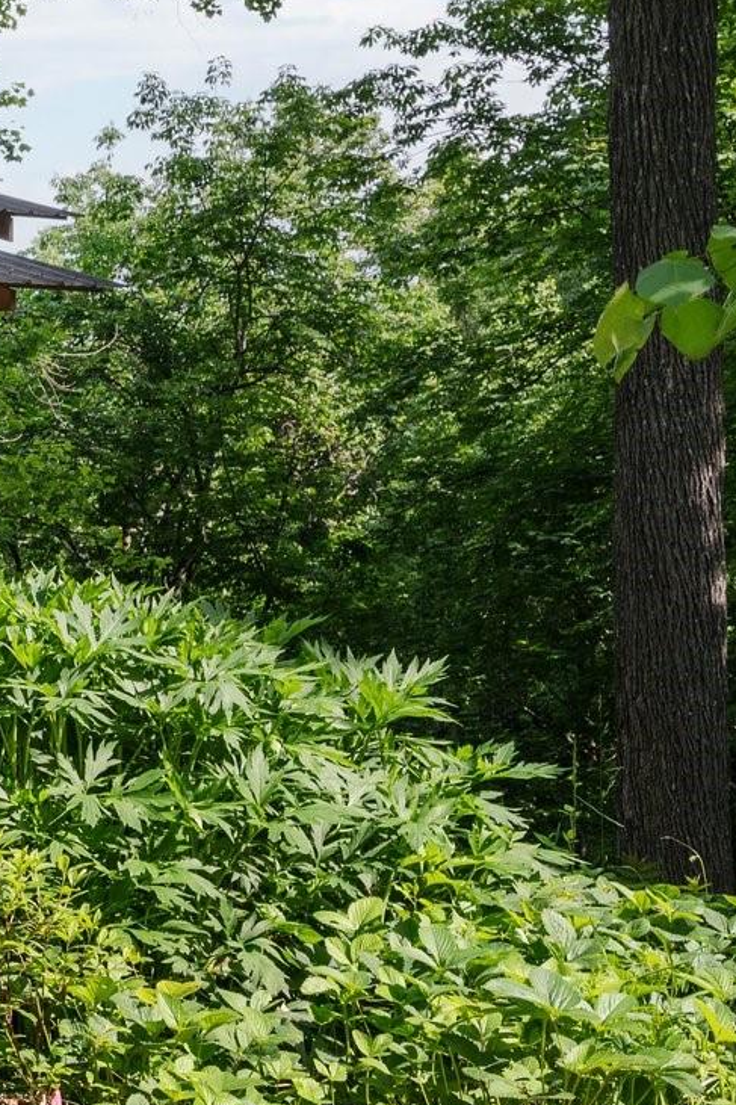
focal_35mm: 71
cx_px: -772
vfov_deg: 28.1
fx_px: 2190
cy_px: 368
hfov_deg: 15.1
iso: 640
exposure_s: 1/1000
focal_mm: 25.5
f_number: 8
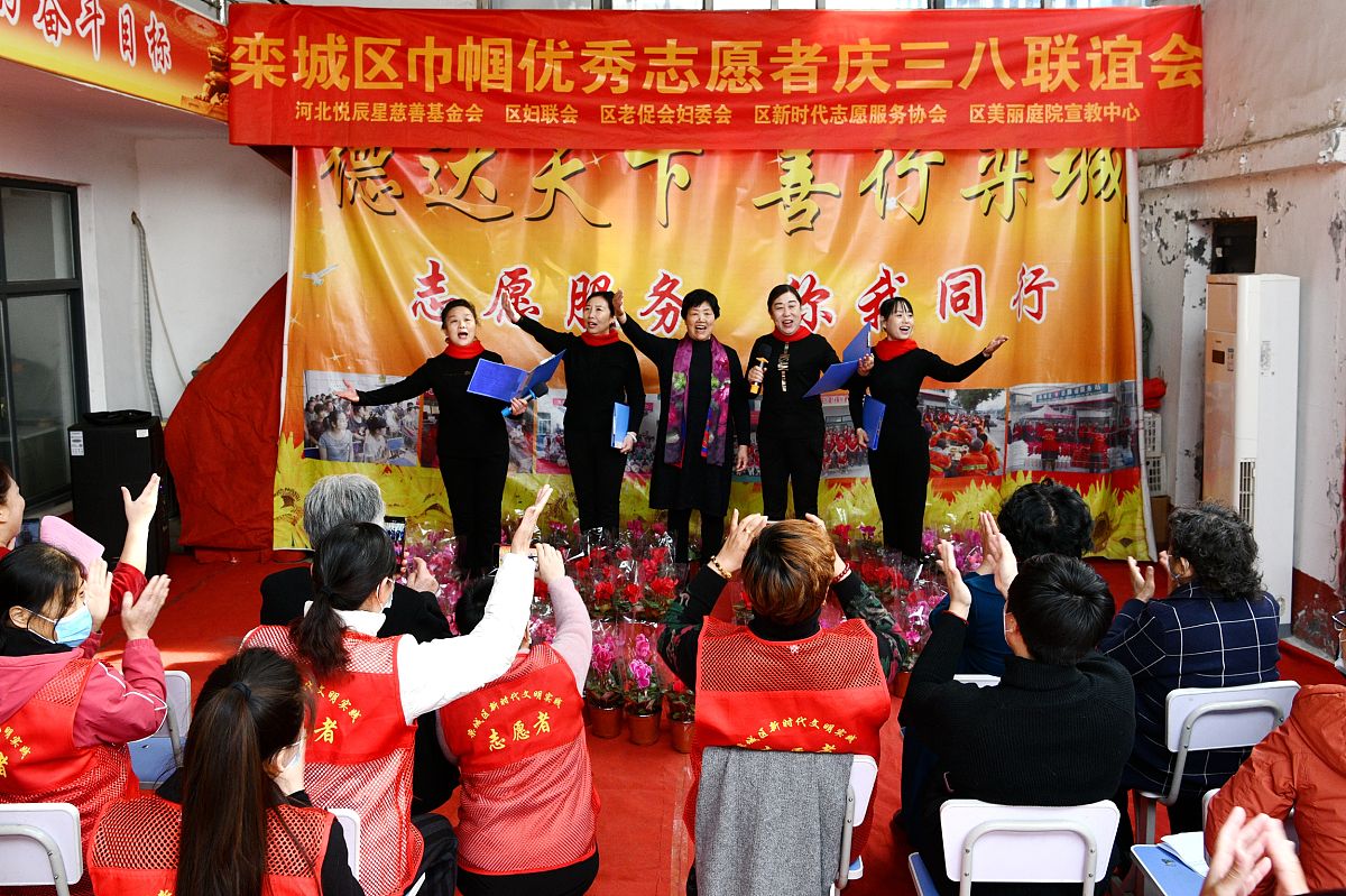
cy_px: 448
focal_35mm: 29
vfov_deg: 44.9
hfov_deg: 63.7
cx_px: 673
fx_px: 1084
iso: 800
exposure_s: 1/160
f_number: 6.3
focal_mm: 29
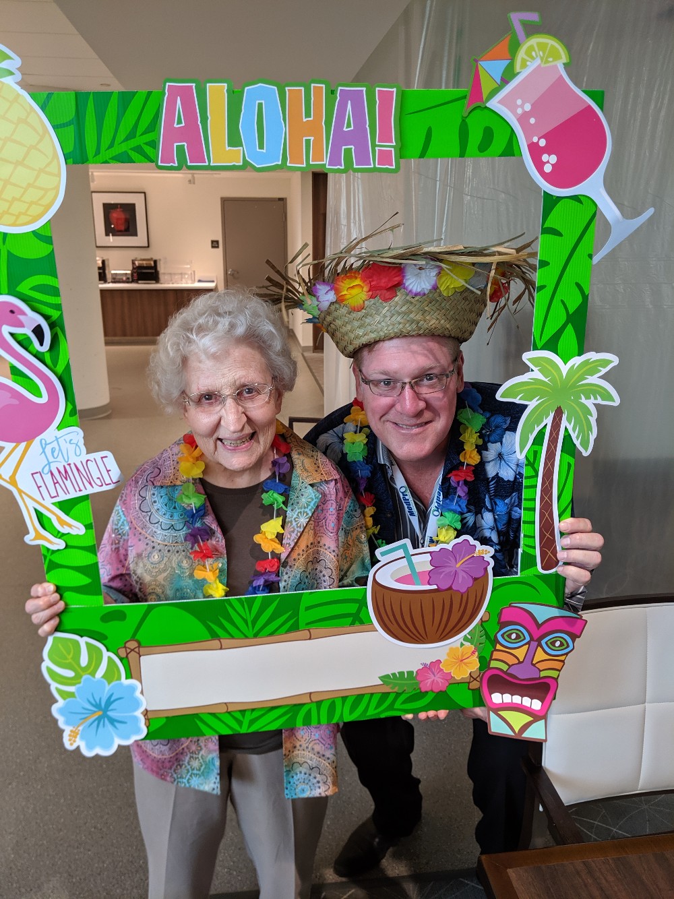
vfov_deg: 65.3
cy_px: 450
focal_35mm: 27
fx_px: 701
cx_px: 337
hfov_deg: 51.3
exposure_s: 1/24
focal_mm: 4.44
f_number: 1.8
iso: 88
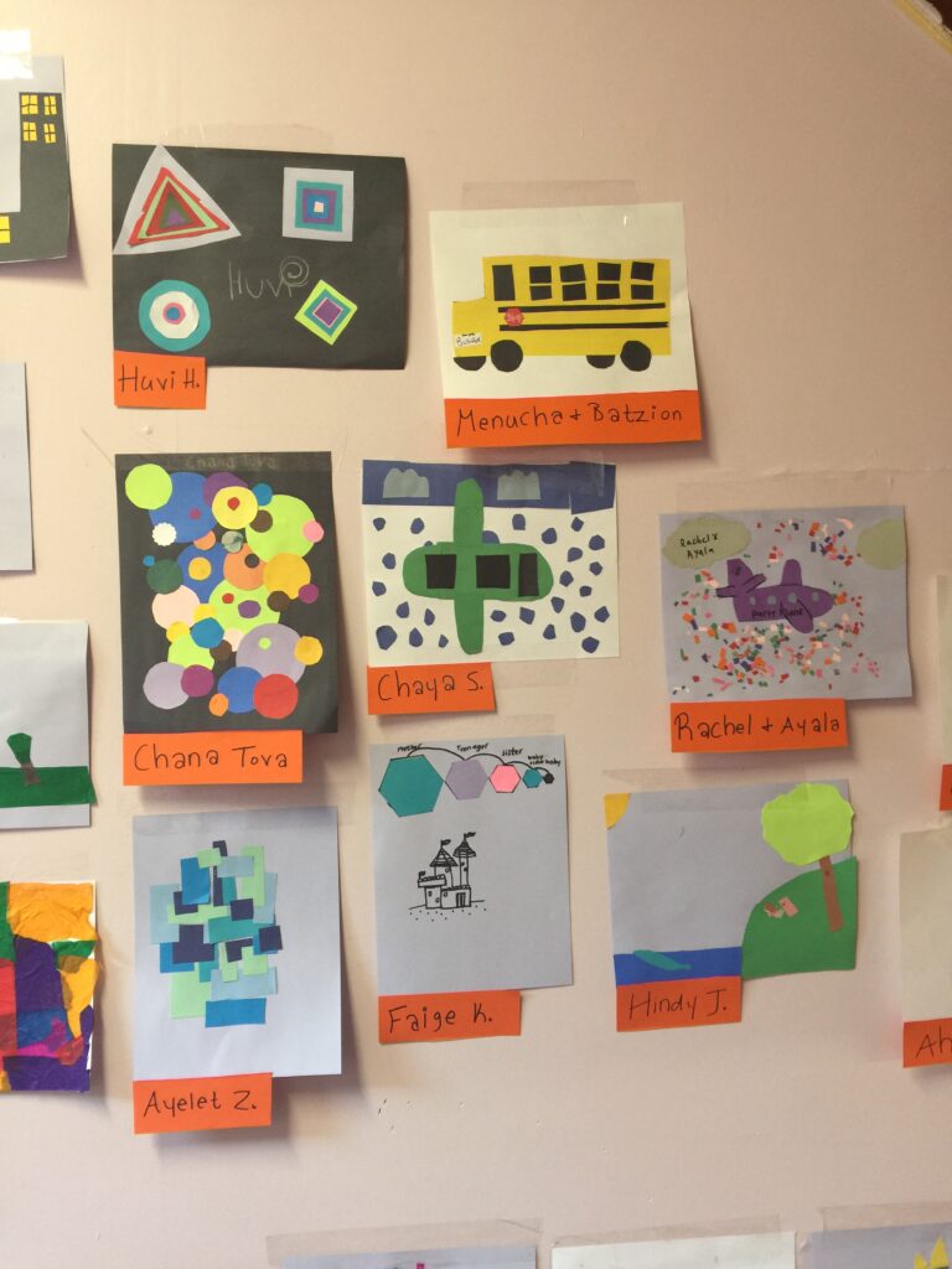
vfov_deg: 61.7
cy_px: 634
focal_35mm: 29
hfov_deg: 48.2
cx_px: 476
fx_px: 1063
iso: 64
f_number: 2.2
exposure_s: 1/15
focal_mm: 4.15
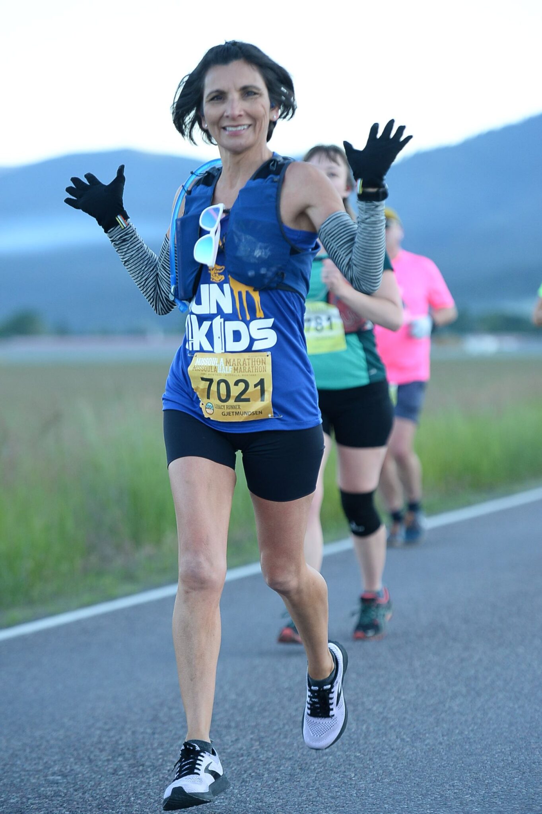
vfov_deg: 15.2
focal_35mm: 135
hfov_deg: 10.1
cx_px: 271
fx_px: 3052
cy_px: 407
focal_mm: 135
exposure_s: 1/1250
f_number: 3.2
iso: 1600
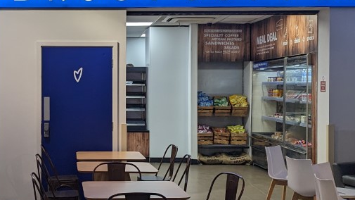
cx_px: 77
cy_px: 94
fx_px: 584
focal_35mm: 62
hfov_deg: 33.0
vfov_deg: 19.4
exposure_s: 1/100
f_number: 1.85
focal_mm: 6.81
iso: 64
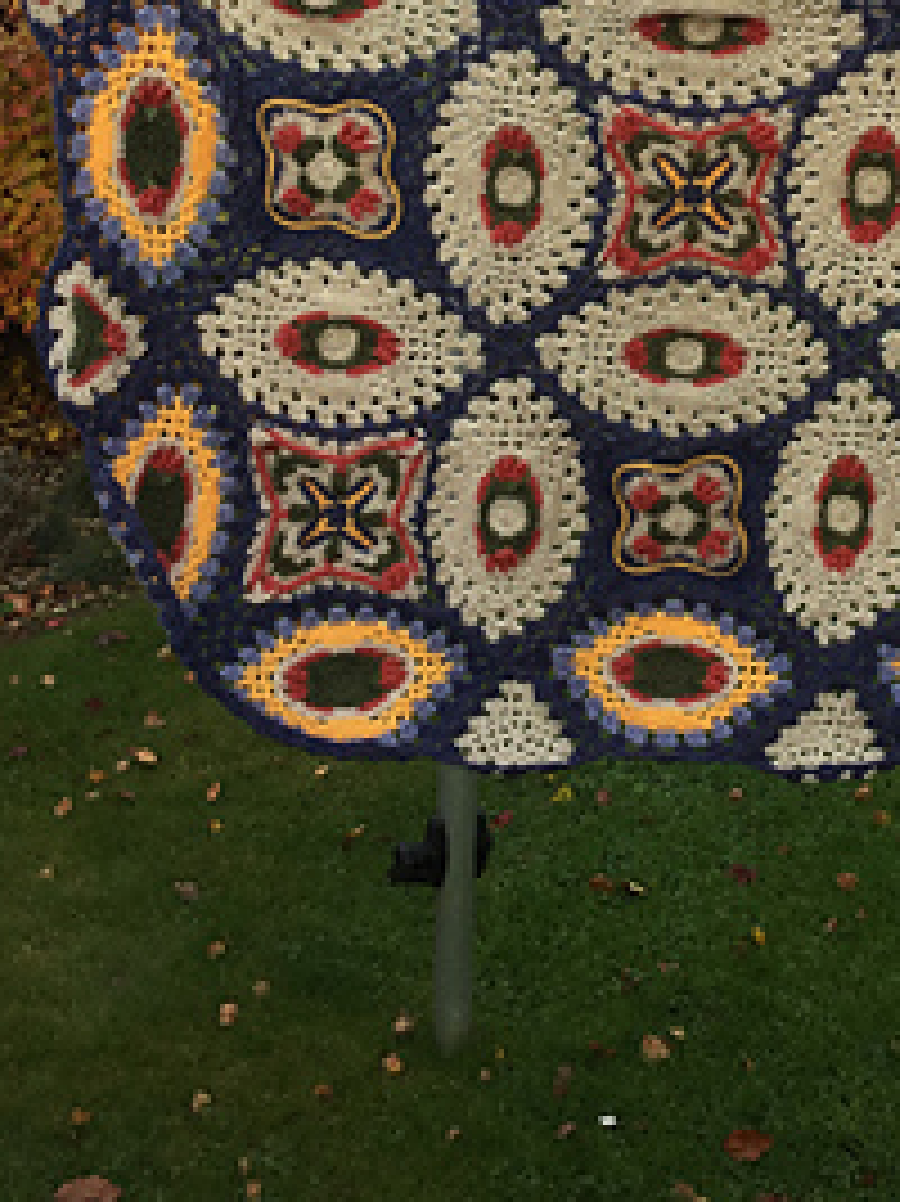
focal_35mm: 58
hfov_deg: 24.8
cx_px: 709
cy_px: 203
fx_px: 2012
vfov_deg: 32.1
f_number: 2.4
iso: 25
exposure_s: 1/204
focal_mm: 3.3
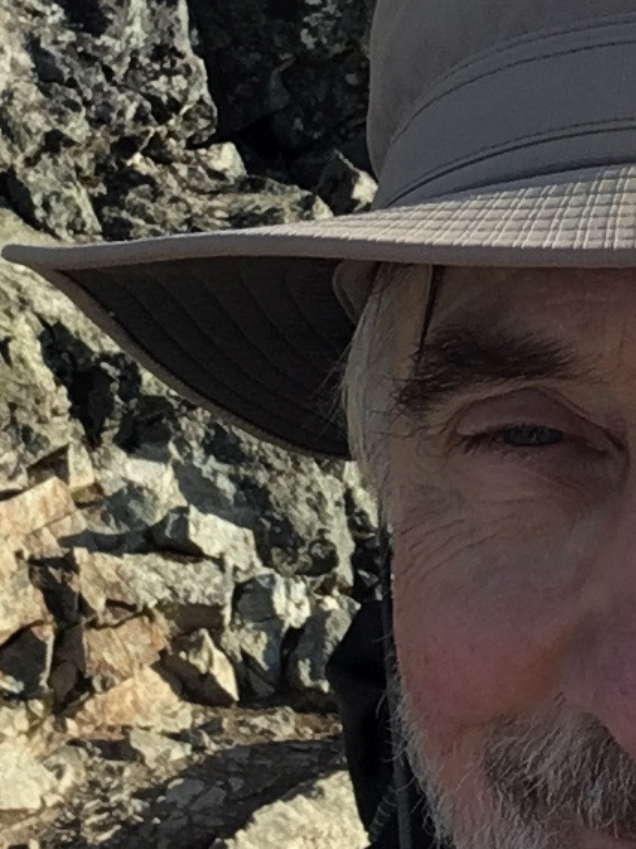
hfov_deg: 20.6
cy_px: 222
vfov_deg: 27.4
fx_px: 1715
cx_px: 573
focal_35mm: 70
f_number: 2.4
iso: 50
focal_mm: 2.15
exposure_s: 1/894
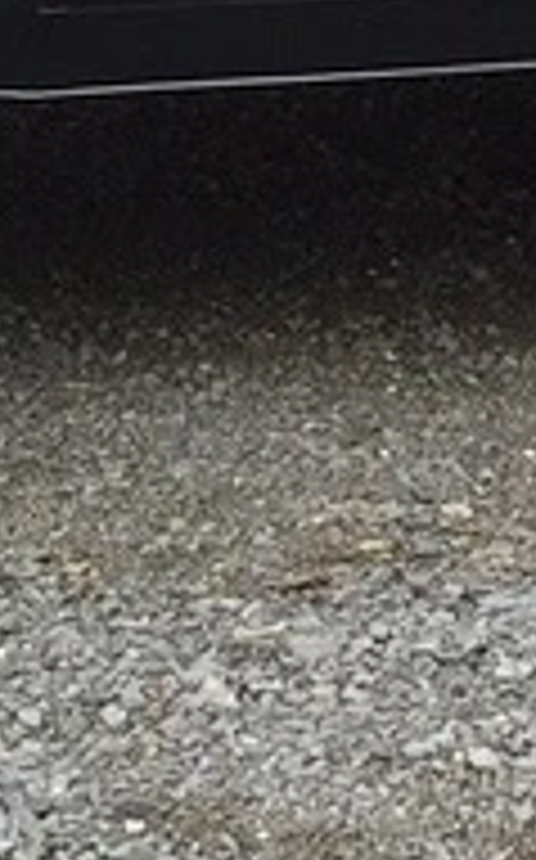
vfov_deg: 10.0
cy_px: -153
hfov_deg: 6.3
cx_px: 698
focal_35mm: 206
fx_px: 4826
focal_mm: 4.15
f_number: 2.2
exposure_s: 1/170
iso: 32
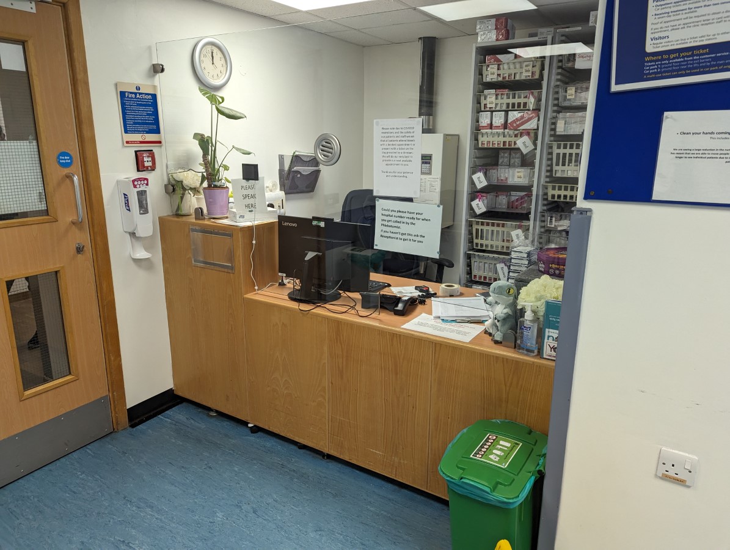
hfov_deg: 71.5
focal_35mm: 24
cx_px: 365
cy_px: 275
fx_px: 507
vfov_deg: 56.9
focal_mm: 6.81
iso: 353
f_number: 1.85
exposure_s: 1/275
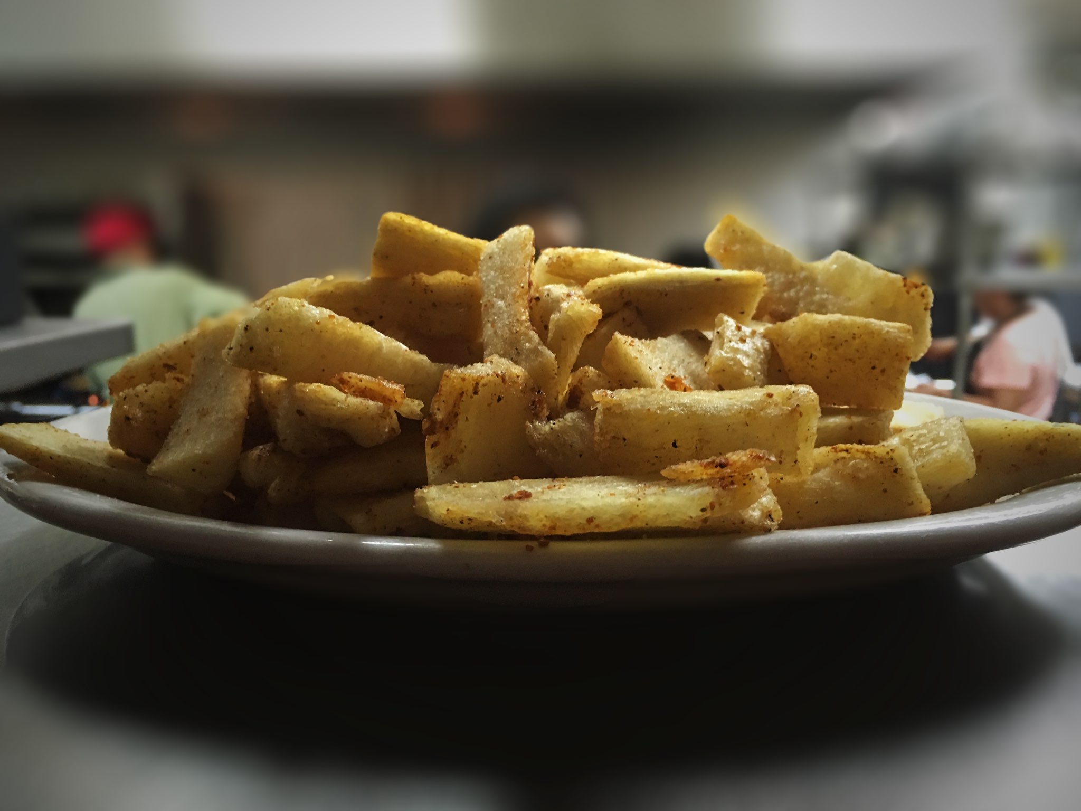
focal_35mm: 29
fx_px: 906
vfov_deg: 48.2
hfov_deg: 61.7
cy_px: 406
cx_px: 540
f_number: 2.2
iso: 200
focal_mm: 4.15
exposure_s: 1/24
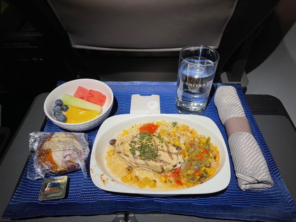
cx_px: 148
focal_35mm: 26
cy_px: 111
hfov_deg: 67.3
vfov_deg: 53.1
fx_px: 222
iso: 400
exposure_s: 1/57
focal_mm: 5.1
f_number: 1.6
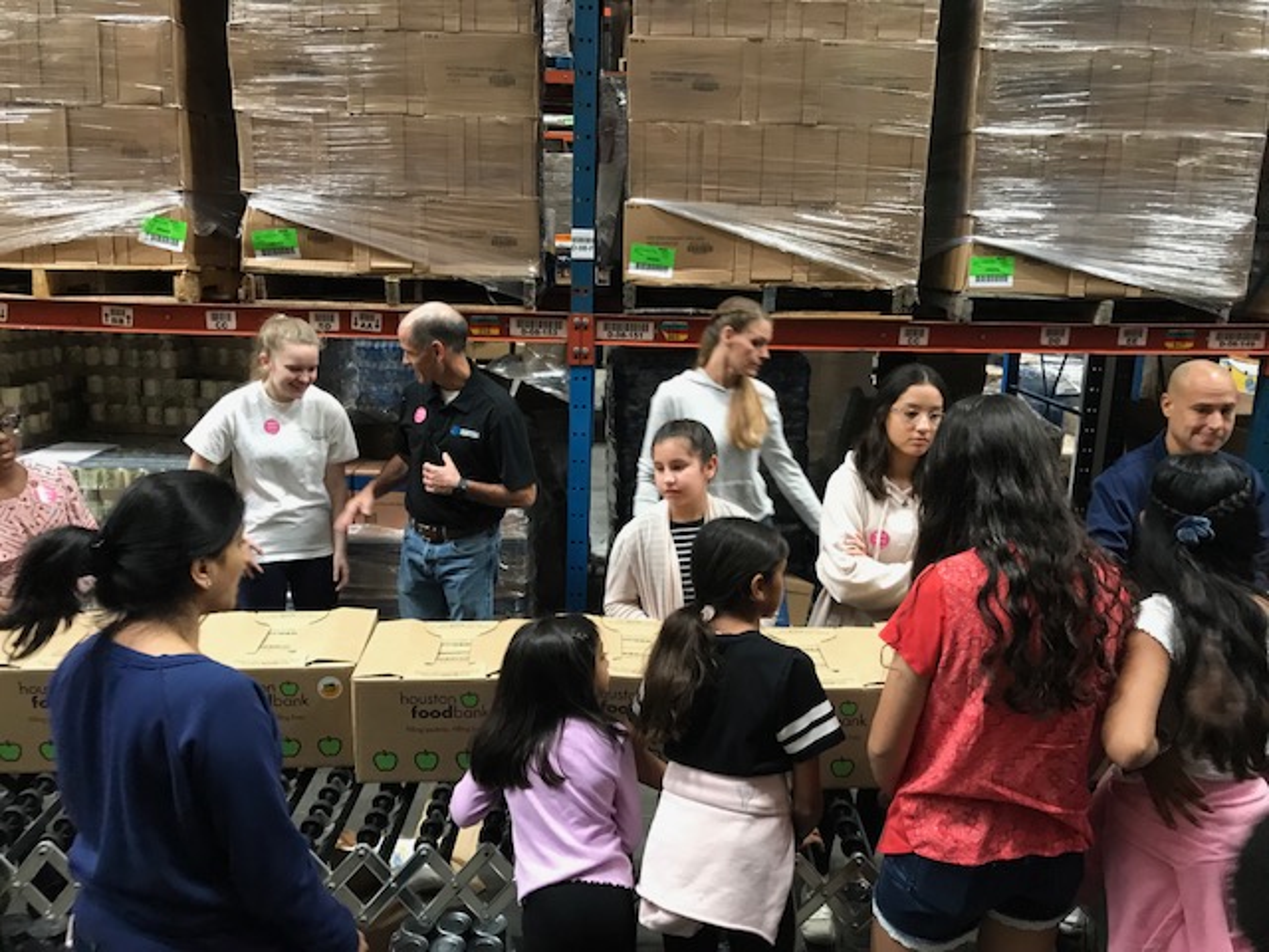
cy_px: 476
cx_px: 634
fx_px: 1026
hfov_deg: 63.4
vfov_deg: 49.7
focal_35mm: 28
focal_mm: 3.99
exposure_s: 1/15
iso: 80
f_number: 1.8
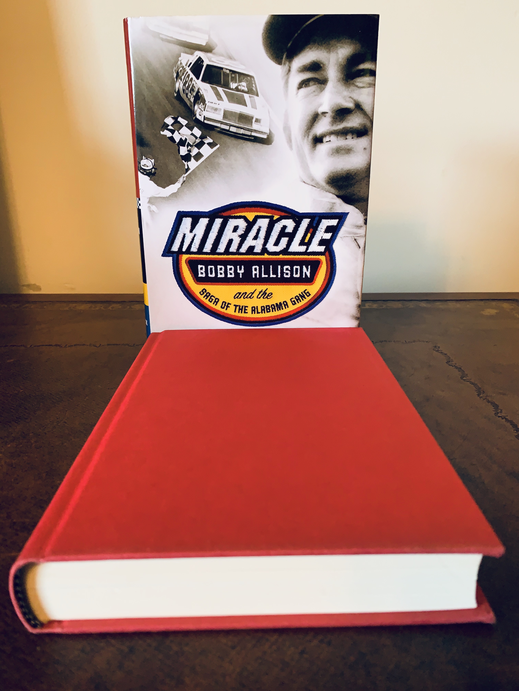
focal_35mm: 26
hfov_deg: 53.1
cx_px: 260
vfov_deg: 67.3
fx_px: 520
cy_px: 346
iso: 200
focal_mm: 4.25
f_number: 1.8
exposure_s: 1/60
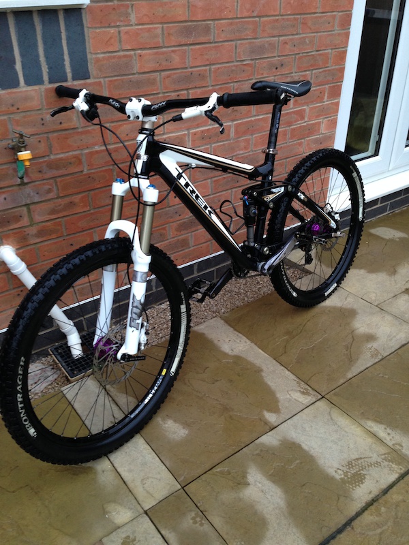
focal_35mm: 33
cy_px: 272
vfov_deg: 55.4
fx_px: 520
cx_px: 204
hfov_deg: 42.9
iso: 100
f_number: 2.4
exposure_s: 1/20
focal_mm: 4.12
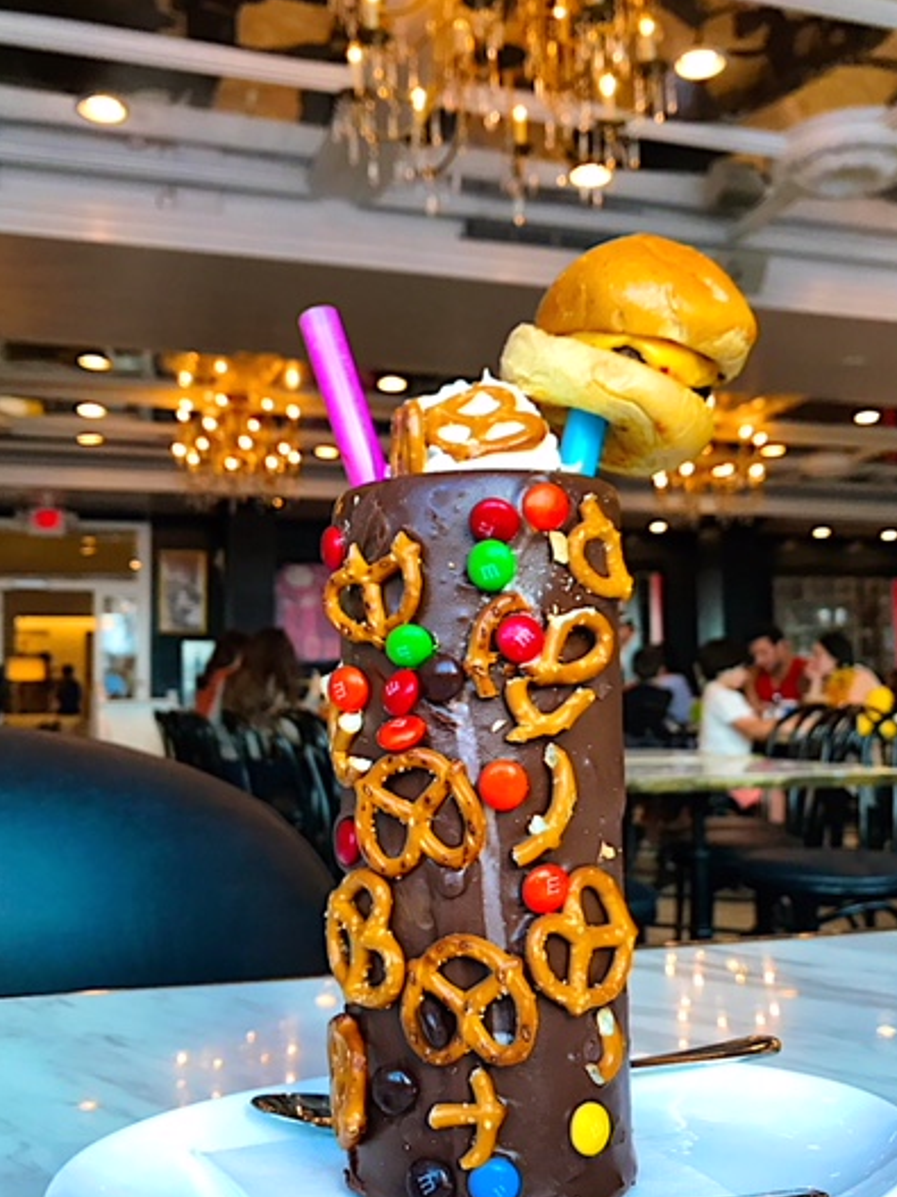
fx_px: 1175
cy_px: 636
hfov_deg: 41.8
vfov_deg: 53.9
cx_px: 459
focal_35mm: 34
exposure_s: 1/40
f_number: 1.8
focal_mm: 3.99
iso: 25
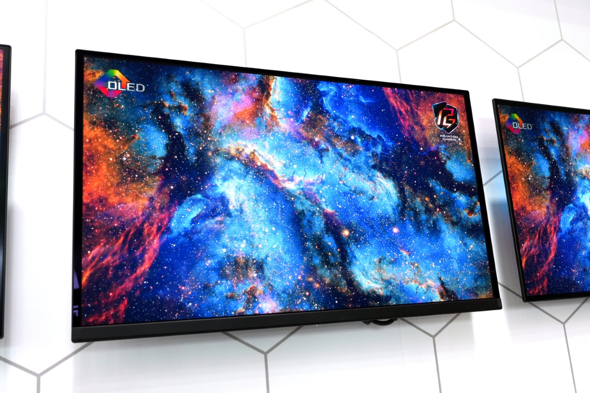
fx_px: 541
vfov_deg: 40.0
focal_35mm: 33
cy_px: 196
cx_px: 295
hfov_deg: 57.2
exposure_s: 1/160
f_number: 5.6
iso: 800
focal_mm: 22
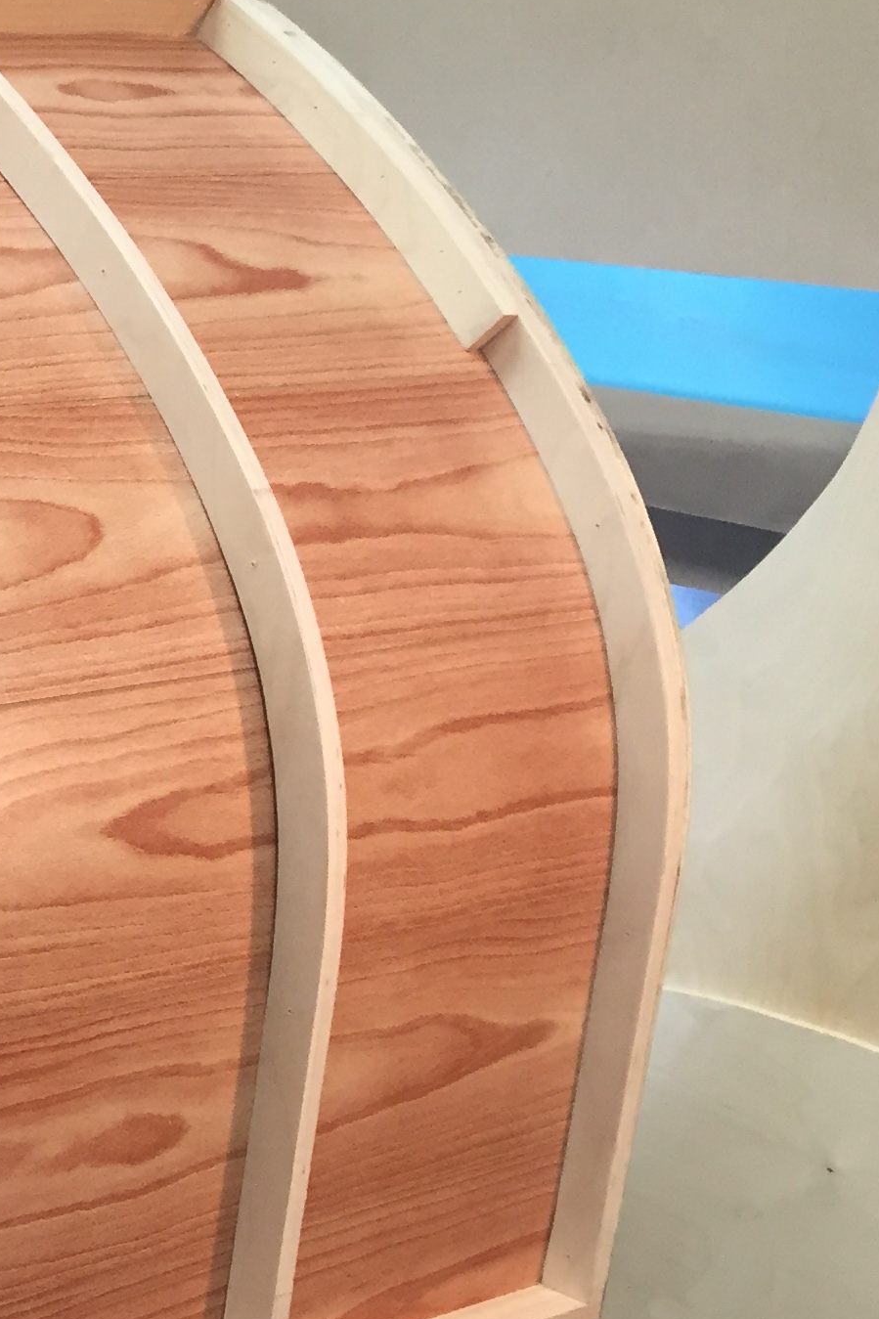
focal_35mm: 73
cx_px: -686
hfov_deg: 15.9
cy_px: 856
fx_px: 2674
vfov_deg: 27.6
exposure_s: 1/30
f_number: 2.2
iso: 80
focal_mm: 4.15
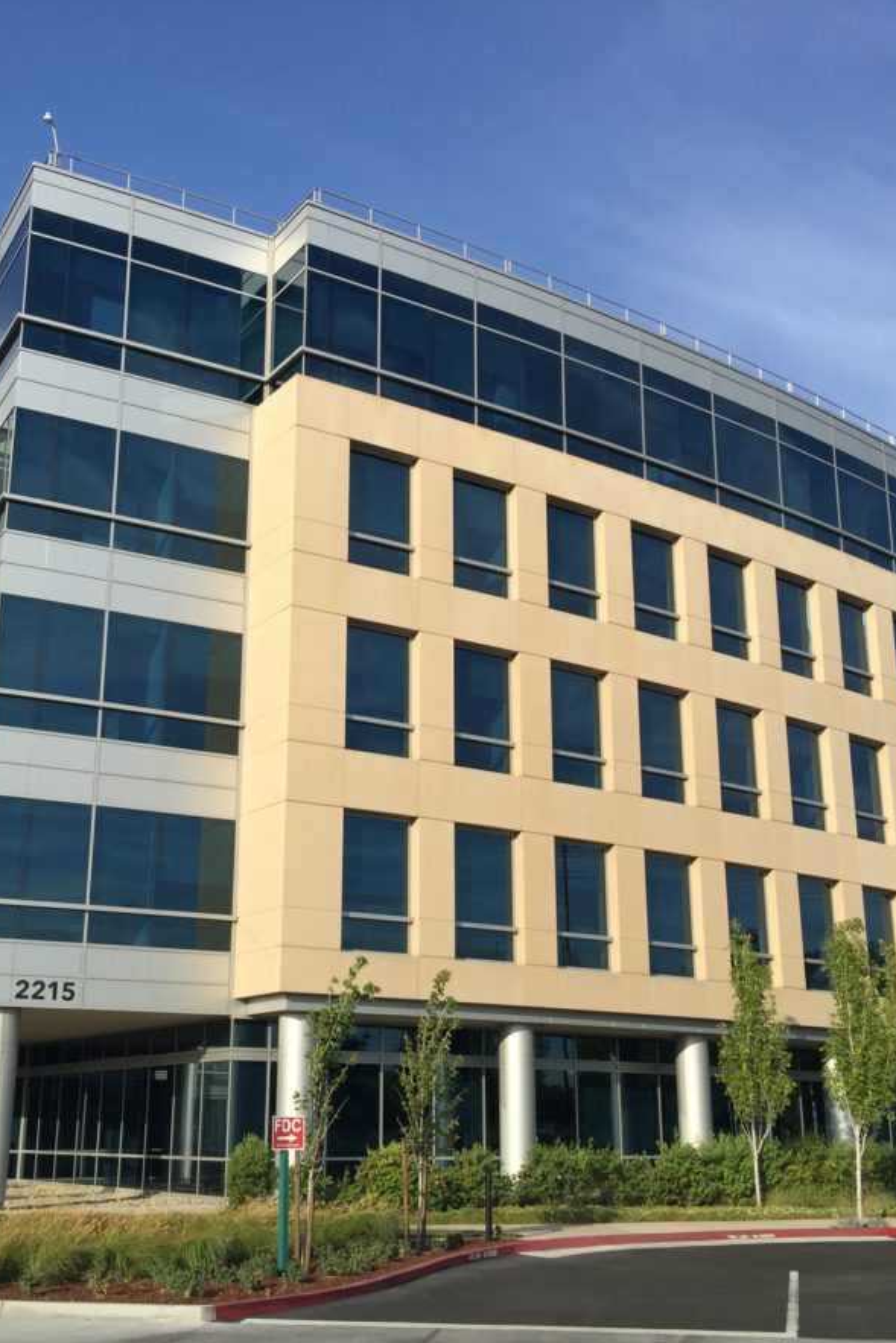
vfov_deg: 47.4
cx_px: 411
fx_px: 1530
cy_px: 677
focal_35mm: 41
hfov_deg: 32.6
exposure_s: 1/1647
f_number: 2.2
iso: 32
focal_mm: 4.15
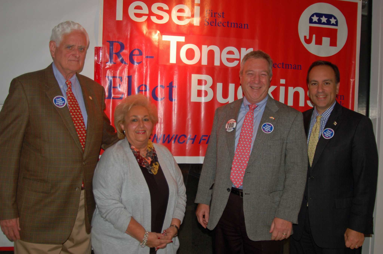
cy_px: 127
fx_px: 383
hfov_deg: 53.2
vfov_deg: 36.8
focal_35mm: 36
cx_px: 192
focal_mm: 24
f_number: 3.5
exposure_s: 1/60
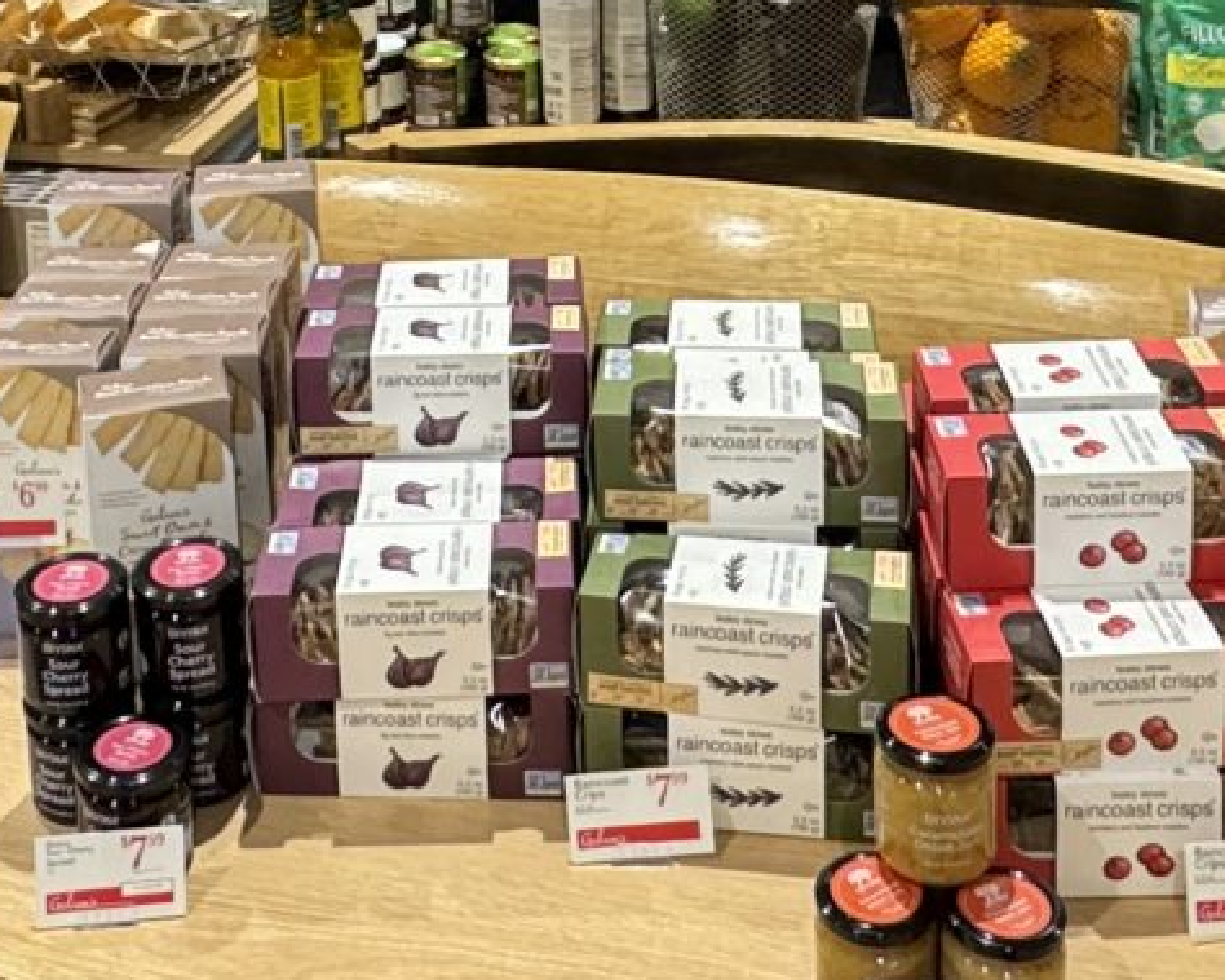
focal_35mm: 59
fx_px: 2139
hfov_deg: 31.9
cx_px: 543
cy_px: -290
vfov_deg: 23.0
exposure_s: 1/120
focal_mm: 2.22
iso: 250
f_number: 2.2
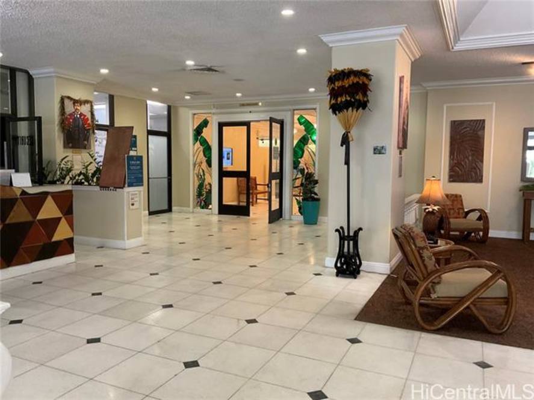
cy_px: 200
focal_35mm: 29
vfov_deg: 48.2
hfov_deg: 61.7
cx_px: 267
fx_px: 447
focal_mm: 3
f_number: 1.8
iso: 100
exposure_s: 1/60
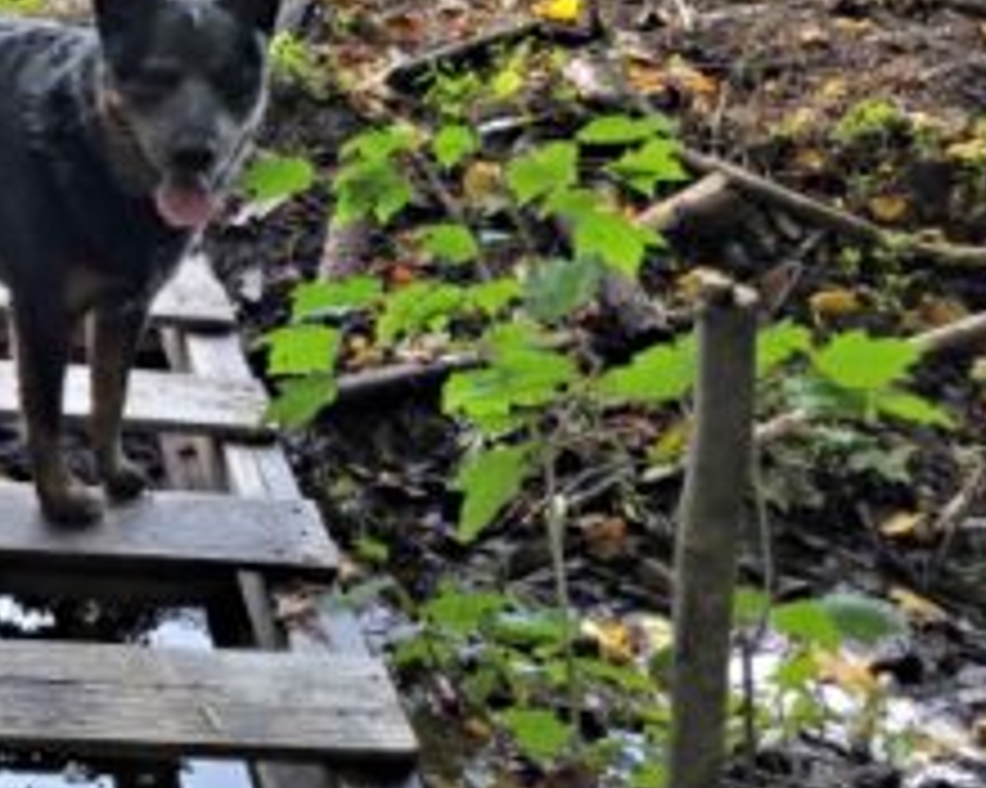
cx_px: -34
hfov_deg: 31.2
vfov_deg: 27.4
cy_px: 245
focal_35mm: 55
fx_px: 1604
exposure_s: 1/60
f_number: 1.7
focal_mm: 4.2
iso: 80
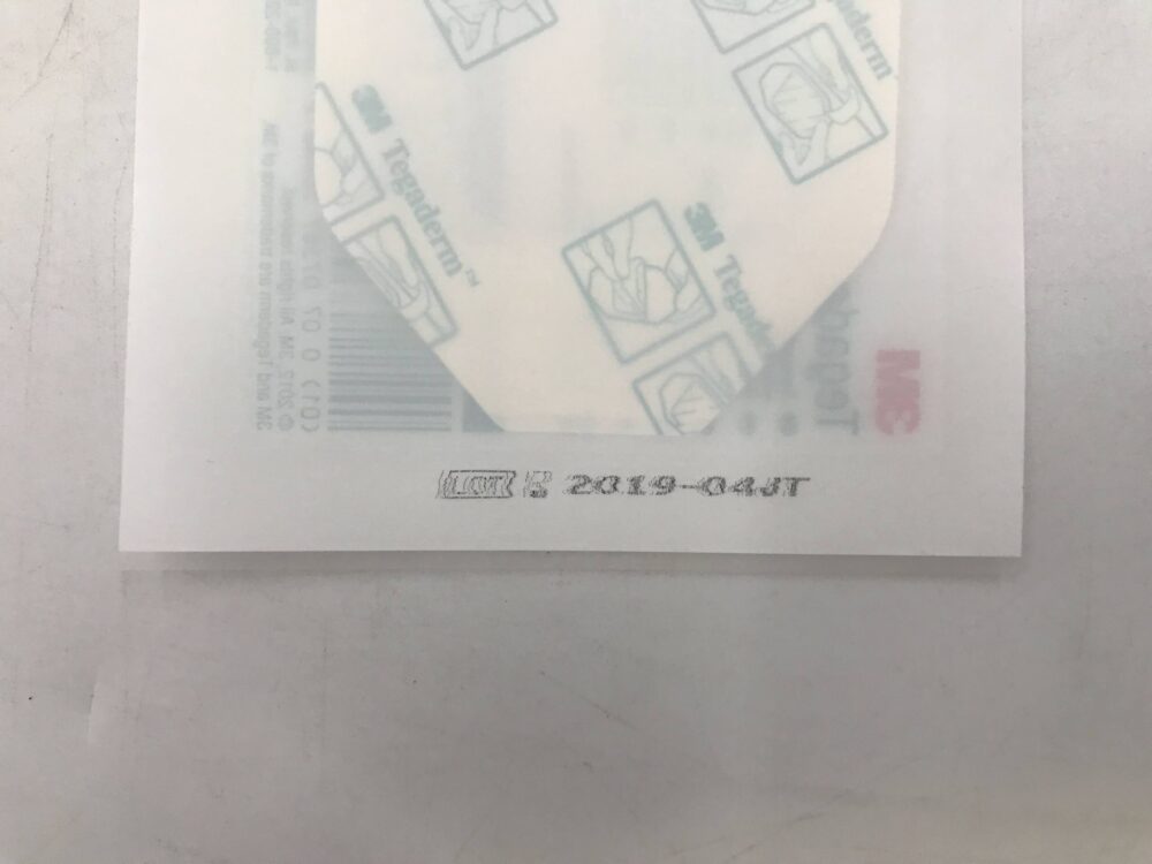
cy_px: 432
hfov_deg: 63.4
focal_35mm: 28
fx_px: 932
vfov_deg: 49.7
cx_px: 576
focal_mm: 3.99
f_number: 1.8
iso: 20
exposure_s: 1/40
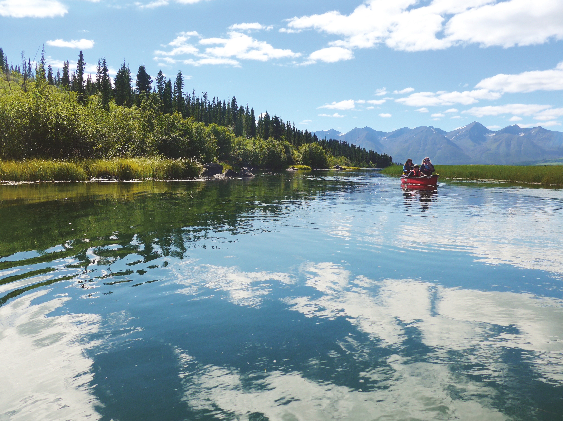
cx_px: 282
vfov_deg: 48.1
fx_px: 471
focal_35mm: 29
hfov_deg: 61.7
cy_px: 210
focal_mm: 6
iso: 80
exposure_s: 1/1600
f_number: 2.8
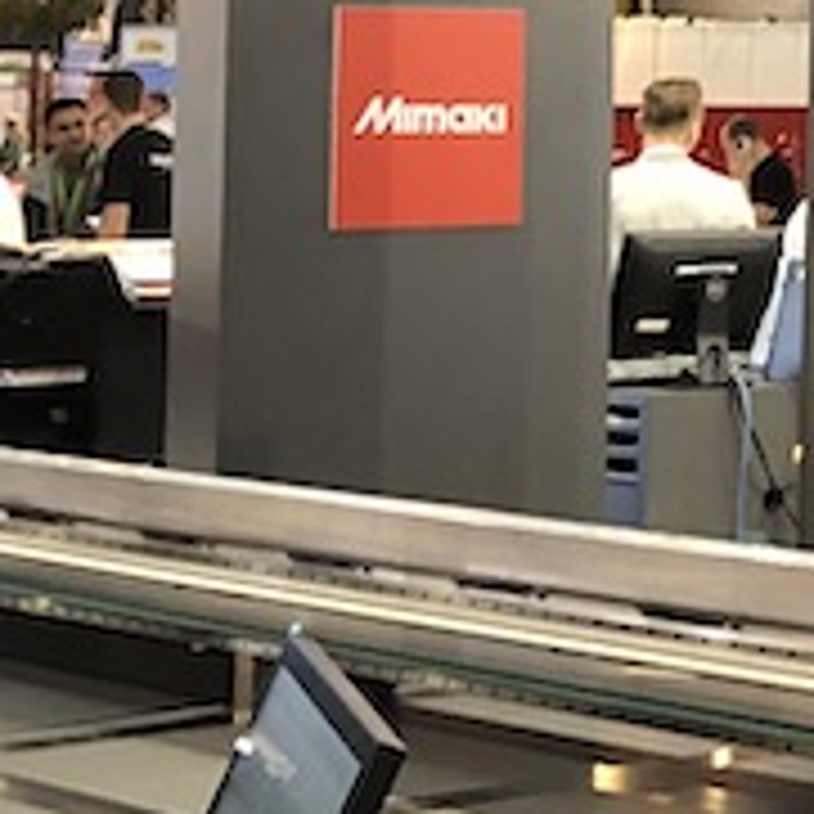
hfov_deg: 11.9
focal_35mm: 137
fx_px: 3645
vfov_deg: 12.5
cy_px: -148
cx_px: 1385
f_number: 1.8
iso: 80
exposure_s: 1/17
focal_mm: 3.99
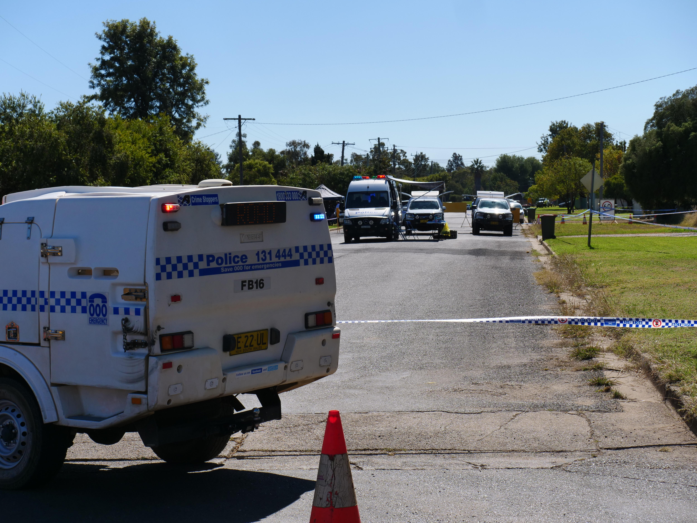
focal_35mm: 70
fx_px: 1409
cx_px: 348
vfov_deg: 21.0
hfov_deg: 27.8
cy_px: 262
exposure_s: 1/1000
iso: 200
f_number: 7.1
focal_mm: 35
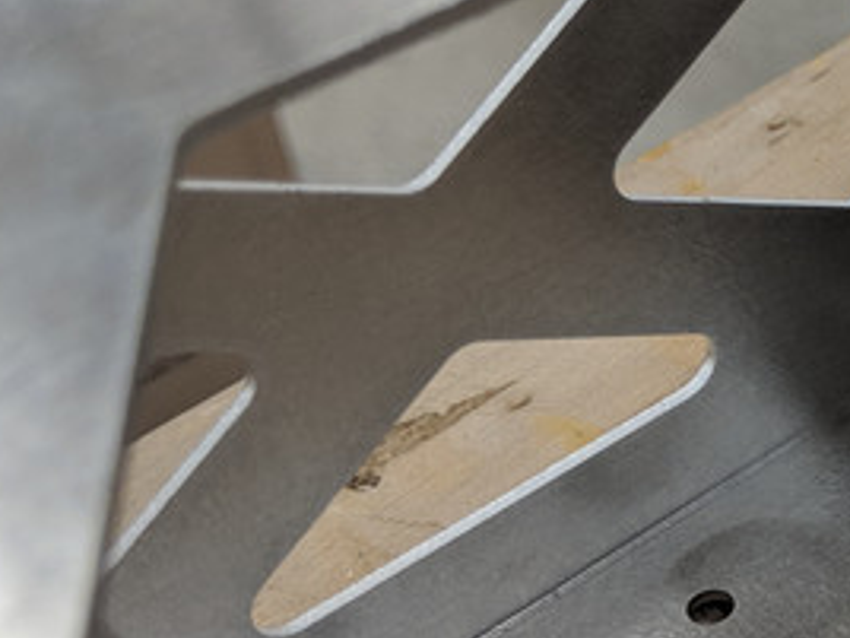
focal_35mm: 86
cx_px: 1178
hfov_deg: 20.3
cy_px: 289
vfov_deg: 17.2
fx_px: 2112
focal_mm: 4.44
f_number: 1.8
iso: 108
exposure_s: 1/125
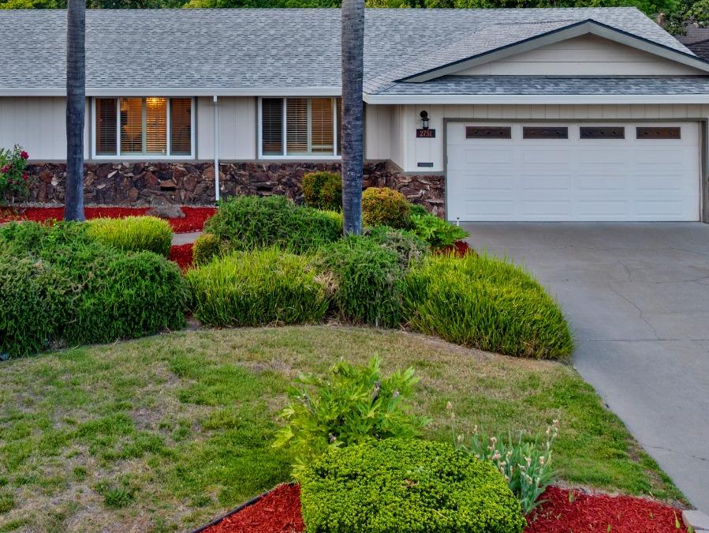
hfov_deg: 45.9
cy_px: 135
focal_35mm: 40
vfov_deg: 35.2
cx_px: 226
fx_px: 820
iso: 100
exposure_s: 1/50
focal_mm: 12.29
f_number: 2.8
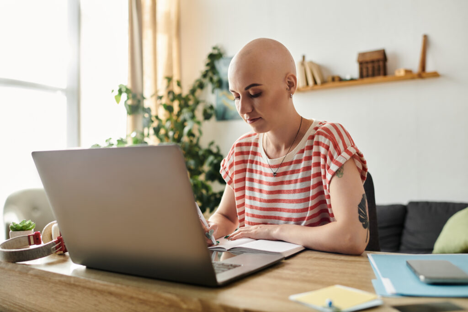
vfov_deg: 37.9
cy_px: 156
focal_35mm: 35
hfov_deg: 54.4
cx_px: 234
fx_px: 455
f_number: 2.8
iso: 320
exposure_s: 1/250
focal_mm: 35
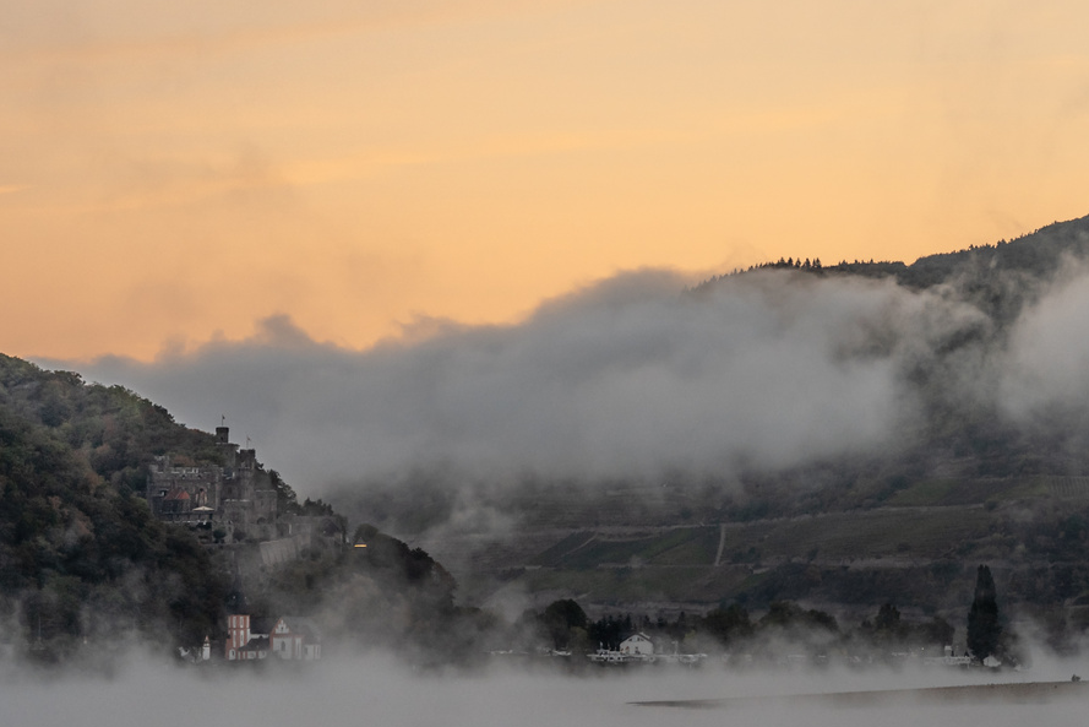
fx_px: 4961
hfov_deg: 12.4
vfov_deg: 8.4
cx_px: 952
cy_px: 229
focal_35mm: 164
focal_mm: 90
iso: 400
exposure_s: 1/100
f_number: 7.1
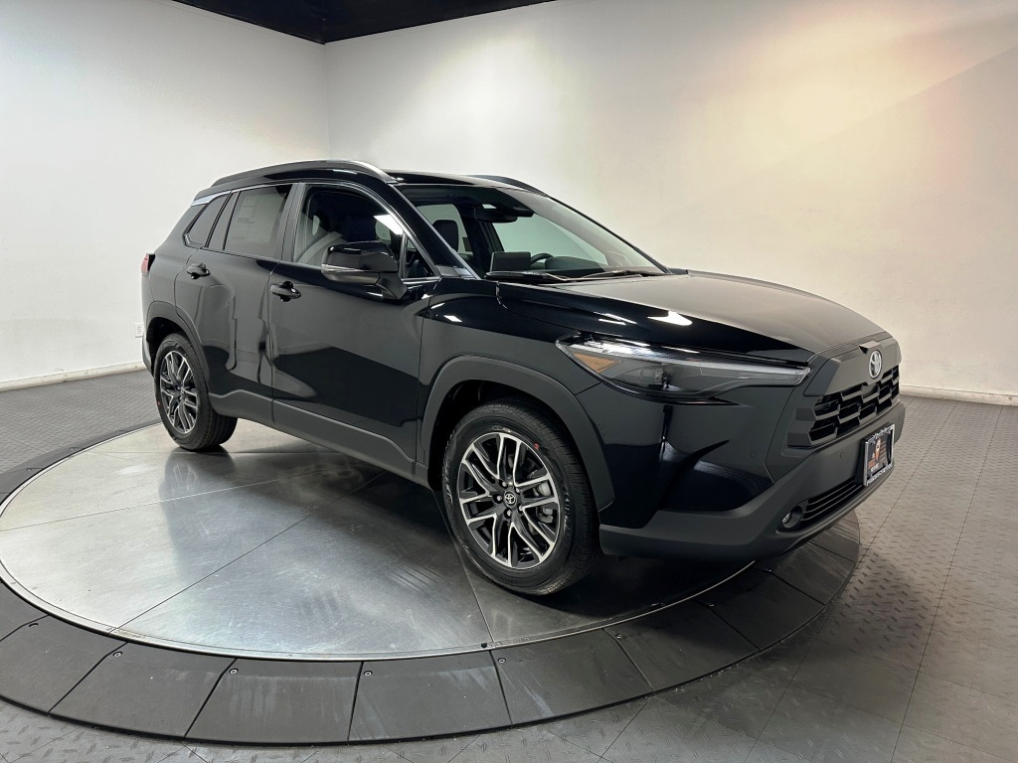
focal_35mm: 24
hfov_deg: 71.6
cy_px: 382
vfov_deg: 56.8
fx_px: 706
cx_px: 509
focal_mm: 6.86
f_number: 1.78
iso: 250
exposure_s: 1/60
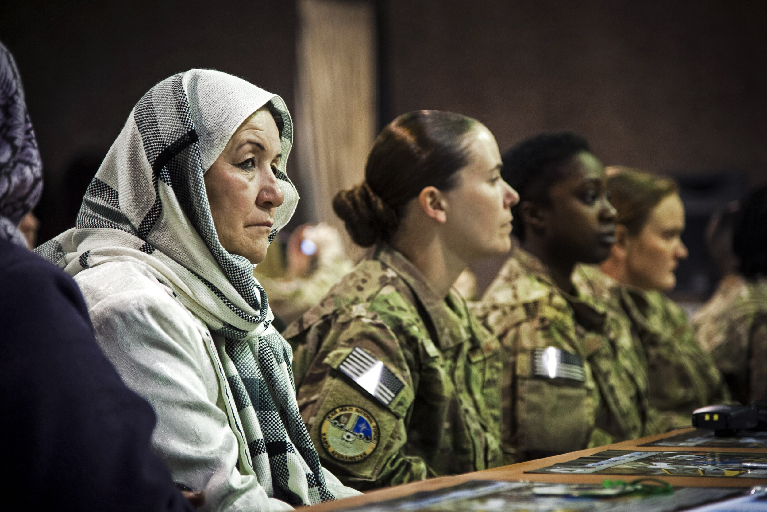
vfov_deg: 11.4
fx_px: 2557
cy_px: 256
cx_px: 384
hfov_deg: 17.1
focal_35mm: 120
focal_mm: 120
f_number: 4
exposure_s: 1/100
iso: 3200
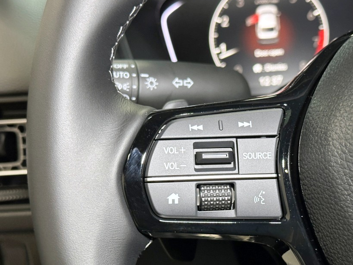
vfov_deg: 24.4
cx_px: 214
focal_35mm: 60
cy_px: 161
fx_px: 612
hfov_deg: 32.1
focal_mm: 6.86
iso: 400
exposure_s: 1/40
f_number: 1.78
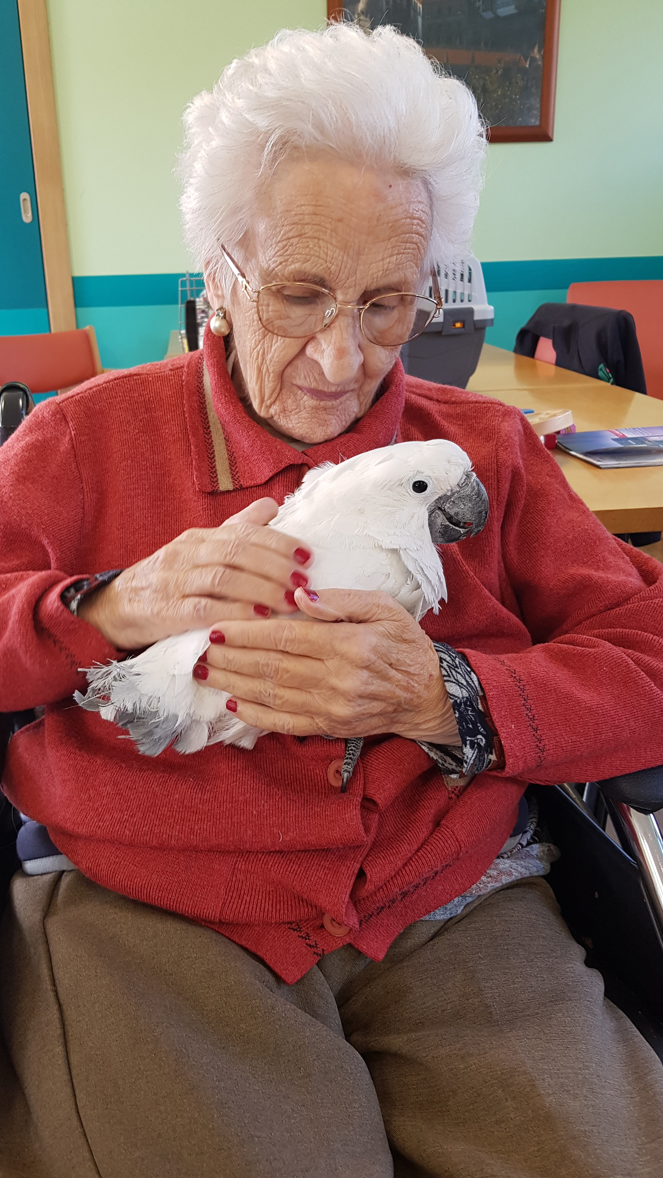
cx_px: 280
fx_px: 906
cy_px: 588
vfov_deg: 66.1
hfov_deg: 40.1
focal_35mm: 29
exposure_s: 1/50
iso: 80
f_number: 1.7
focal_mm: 4.2
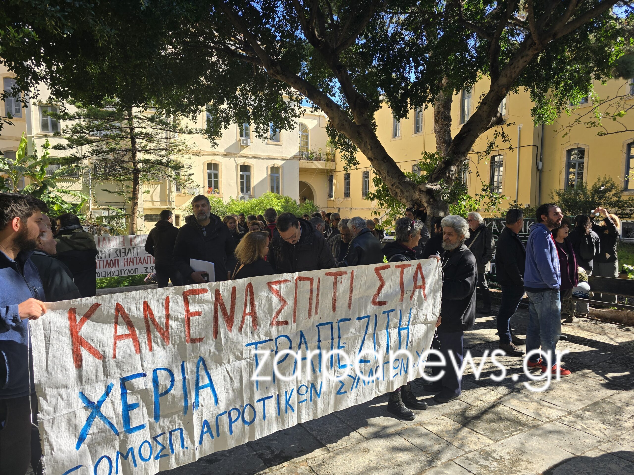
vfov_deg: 58.9
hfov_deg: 73.9
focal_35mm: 23
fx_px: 421
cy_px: 238
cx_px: 317
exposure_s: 1/294
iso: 12
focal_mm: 6.3
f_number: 1.7
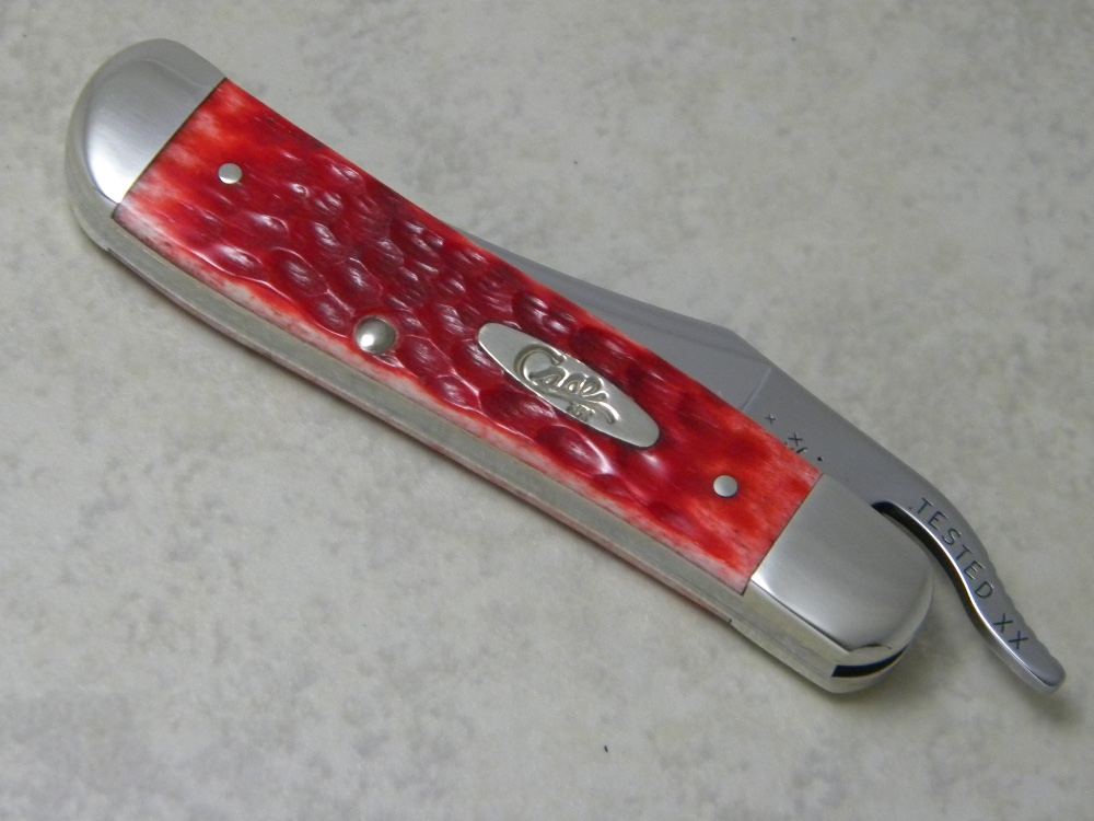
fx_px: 3318
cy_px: 410
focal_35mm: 105
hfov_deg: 18.7
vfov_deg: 14.1
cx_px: 547
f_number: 4.7
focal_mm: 19
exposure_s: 1/28.2
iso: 400
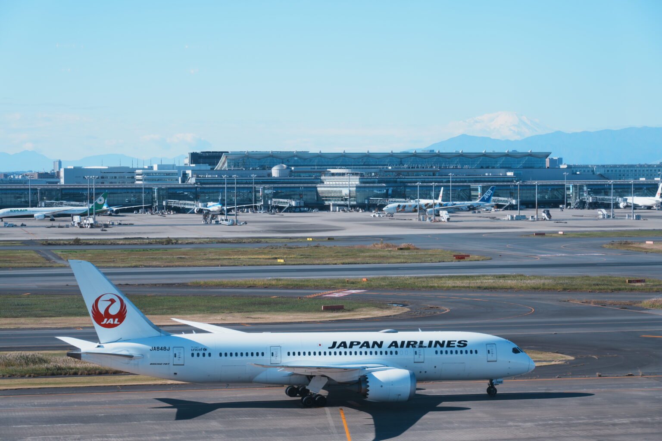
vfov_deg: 13.7
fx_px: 1839
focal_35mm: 100
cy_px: 220
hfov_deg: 20.4
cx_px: 331
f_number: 7.1
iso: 100
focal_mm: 100
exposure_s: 1/250
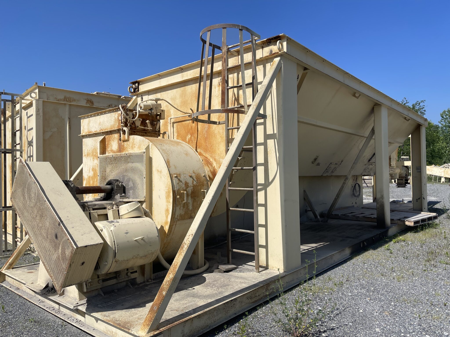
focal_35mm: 26
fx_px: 338
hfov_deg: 67.3
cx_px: 225
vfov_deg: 53.1
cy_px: 168
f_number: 1.6
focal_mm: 5.1
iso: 32
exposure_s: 1/5618
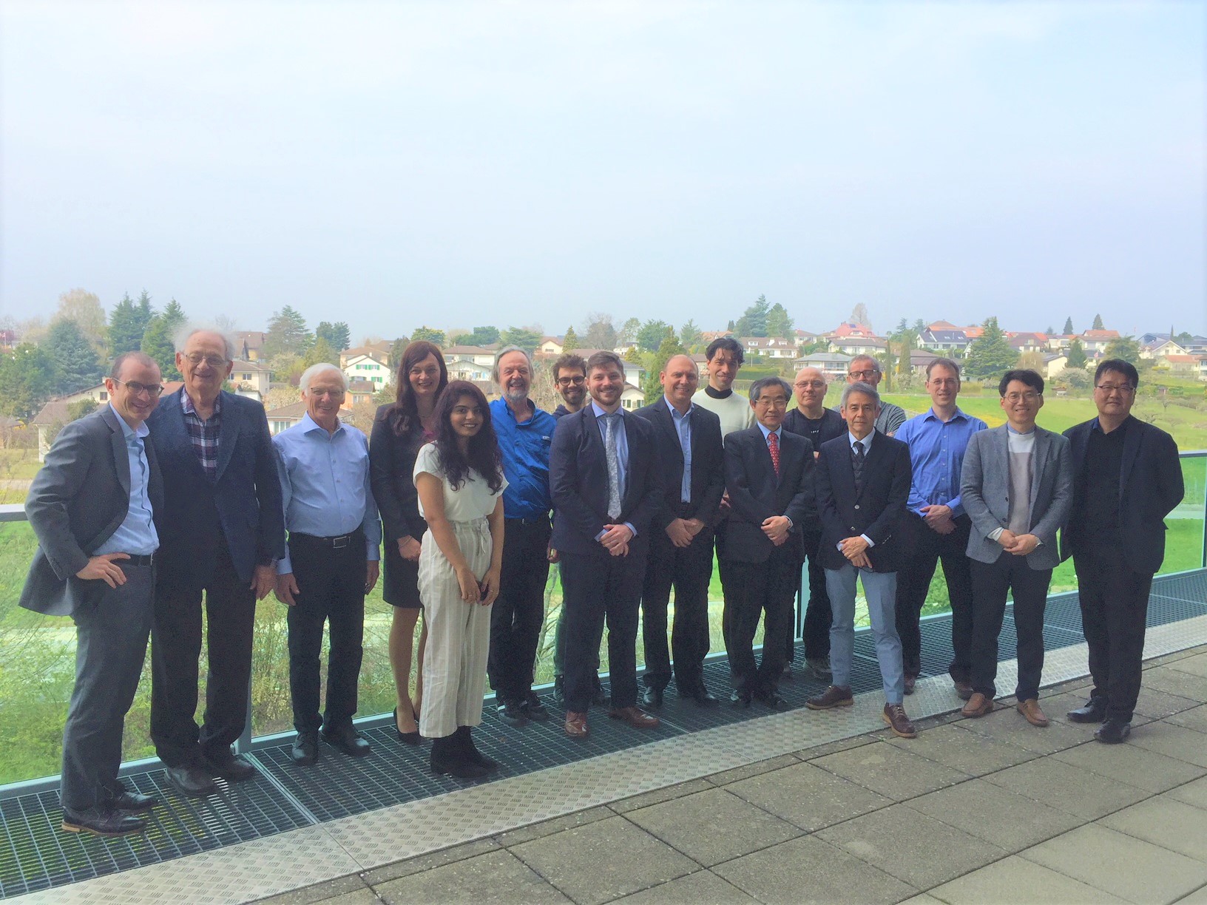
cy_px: 452
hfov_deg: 61.7
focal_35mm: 29
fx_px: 1011
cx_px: 604
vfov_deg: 48.2
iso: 32
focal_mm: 4.15
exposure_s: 1/1236
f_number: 2.2
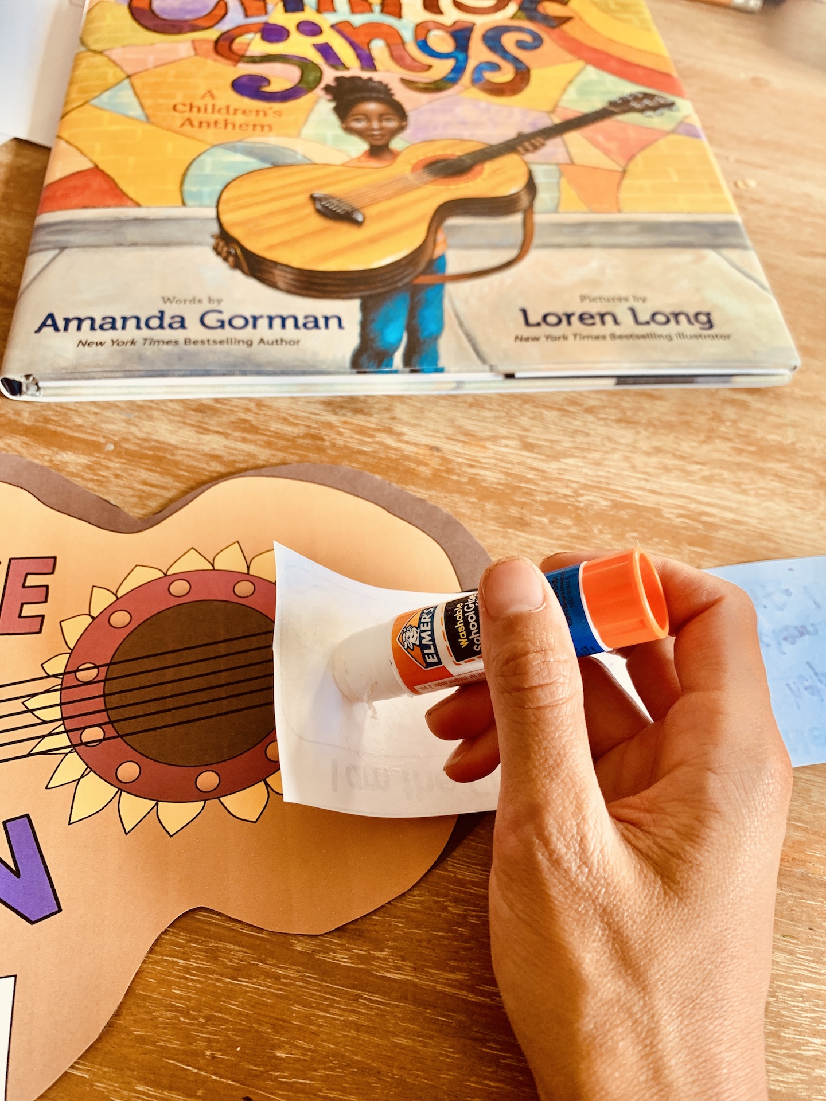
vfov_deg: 67.3
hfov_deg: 53.1
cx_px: 413
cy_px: 550
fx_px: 827
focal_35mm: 26
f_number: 1.8
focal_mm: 4.25
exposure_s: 1/121
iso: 80
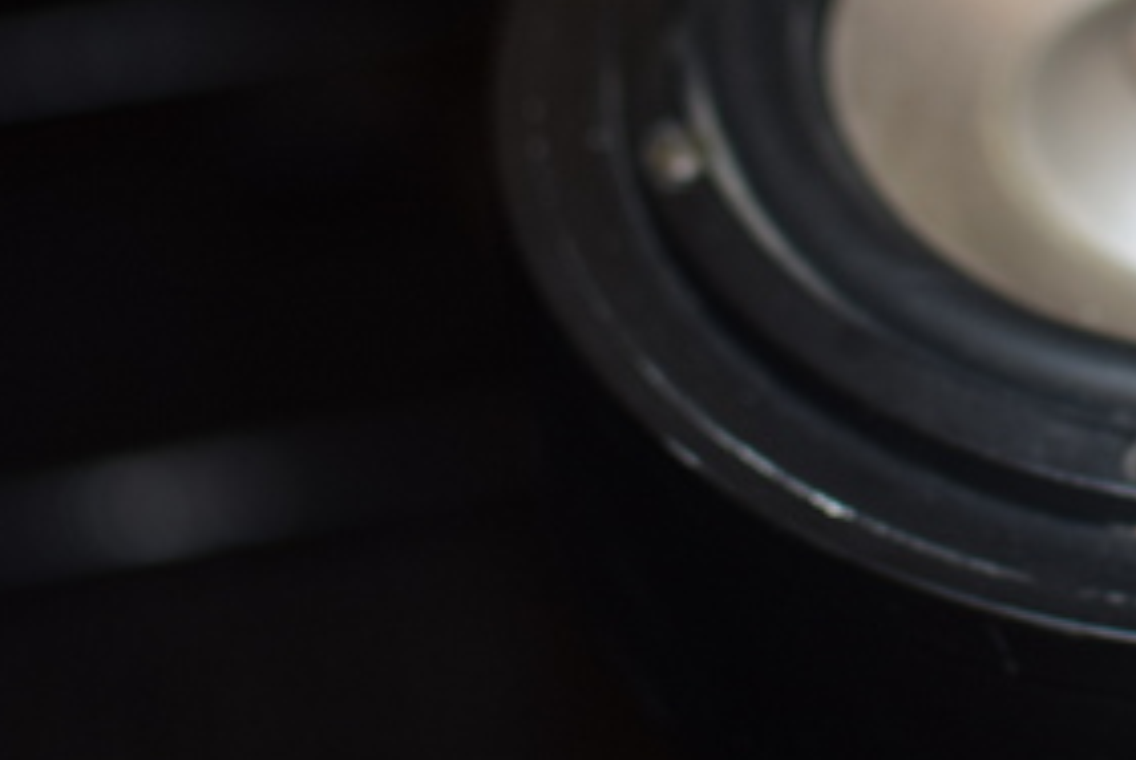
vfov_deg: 9.1
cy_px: -141
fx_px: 4720
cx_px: 1265
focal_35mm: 149
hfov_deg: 13.4
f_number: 2.2
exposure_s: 1/60
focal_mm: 35
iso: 250
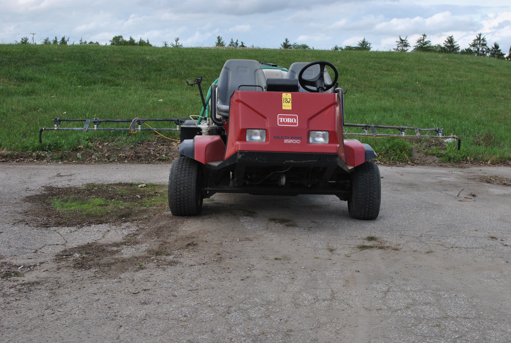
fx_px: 683
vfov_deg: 28.2
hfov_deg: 41.0
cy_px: 172
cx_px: 256
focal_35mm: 48
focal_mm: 32
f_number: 6.3
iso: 100
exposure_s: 1/160
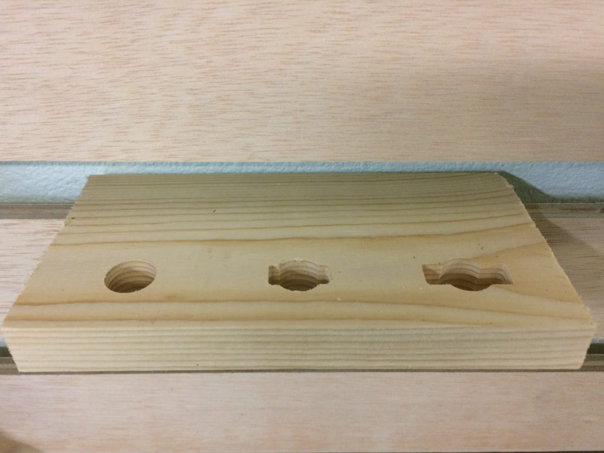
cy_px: 231
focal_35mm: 30
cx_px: 294
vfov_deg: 46.8
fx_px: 523
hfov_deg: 60.0
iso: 125
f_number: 2.2
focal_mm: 4.15
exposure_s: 1/30
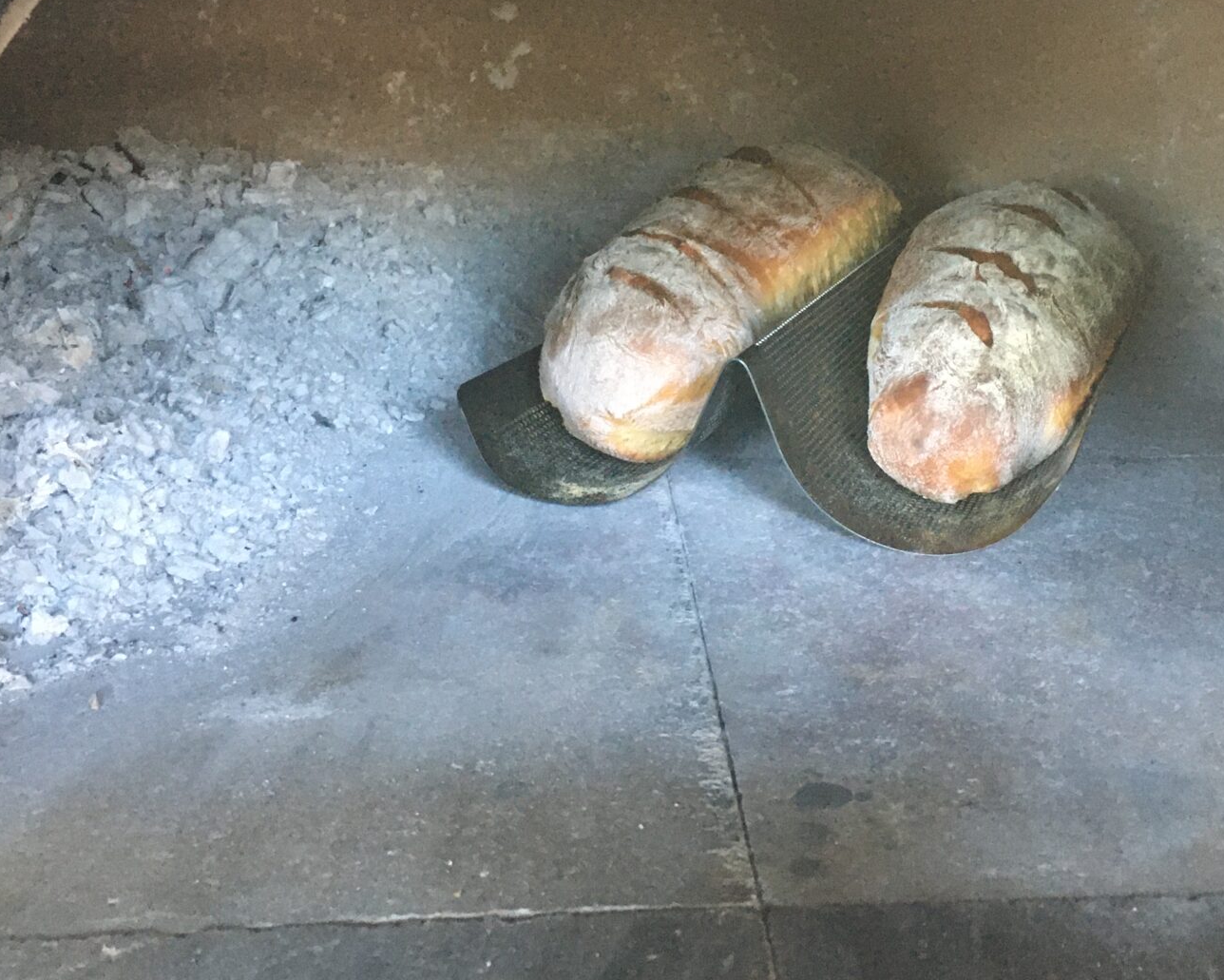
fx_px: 1631
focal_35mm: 45
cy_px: 356
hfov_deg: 41.1
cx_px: 681
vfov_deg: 33.3
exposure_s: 1/15
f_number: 2.2
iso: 250
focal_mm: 4.15
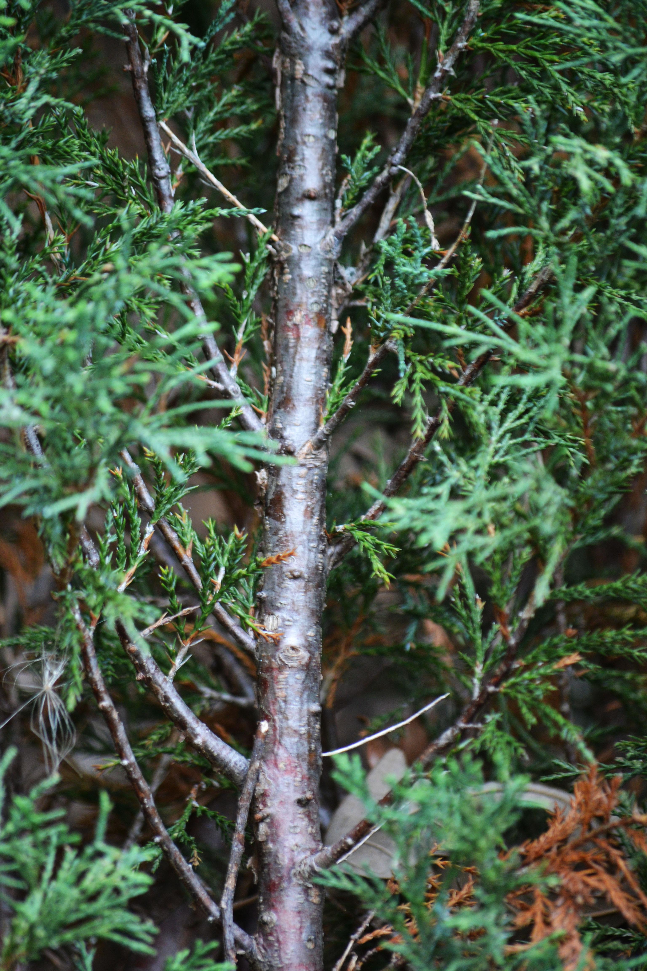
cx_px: 324
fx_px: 8087
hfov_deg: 4.6
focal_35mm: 300
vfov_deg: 6.9
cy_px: 486
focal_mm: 200
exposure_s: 1/125
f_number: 5.6
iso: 640
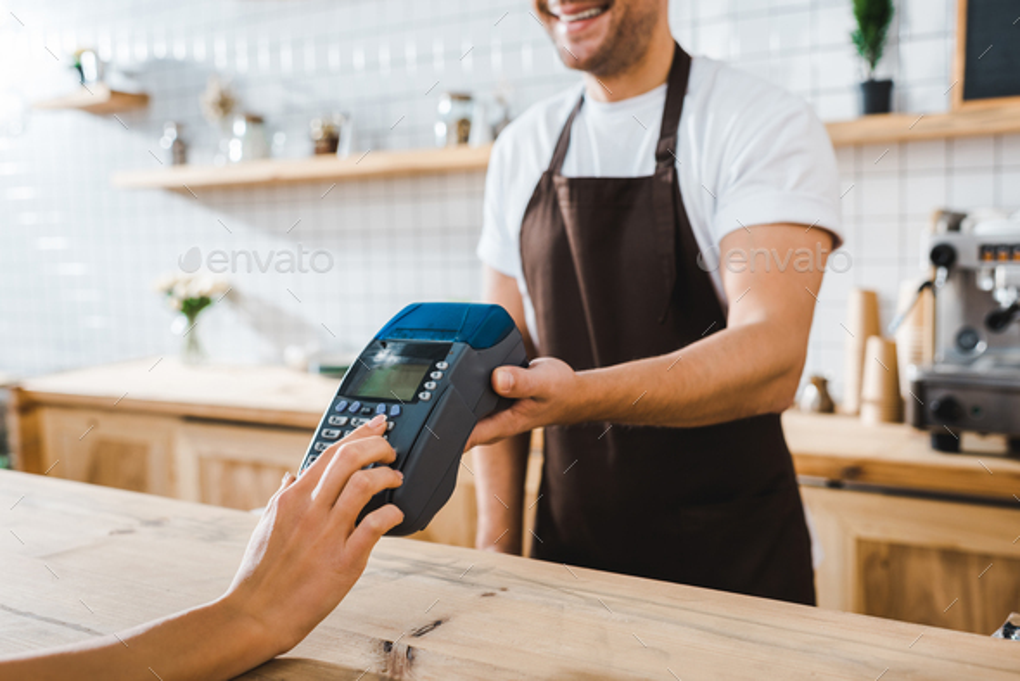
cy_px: 340
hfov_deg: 54.4
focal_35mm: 35
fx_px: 992
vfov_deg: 37.9
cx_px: 510
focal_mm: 35
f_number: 3.5
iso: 200
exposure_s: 1/200
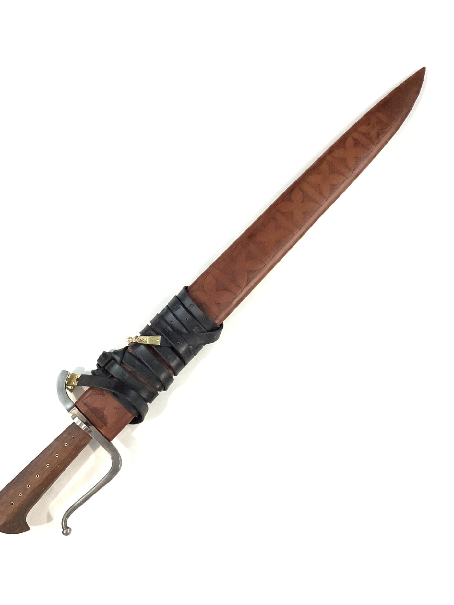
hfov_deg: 41.8
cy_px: 326
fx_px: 595
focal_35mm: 34
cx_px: 217
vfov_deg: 53.9
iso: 250
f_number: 2.4
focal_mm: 3.3
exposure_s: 1/60
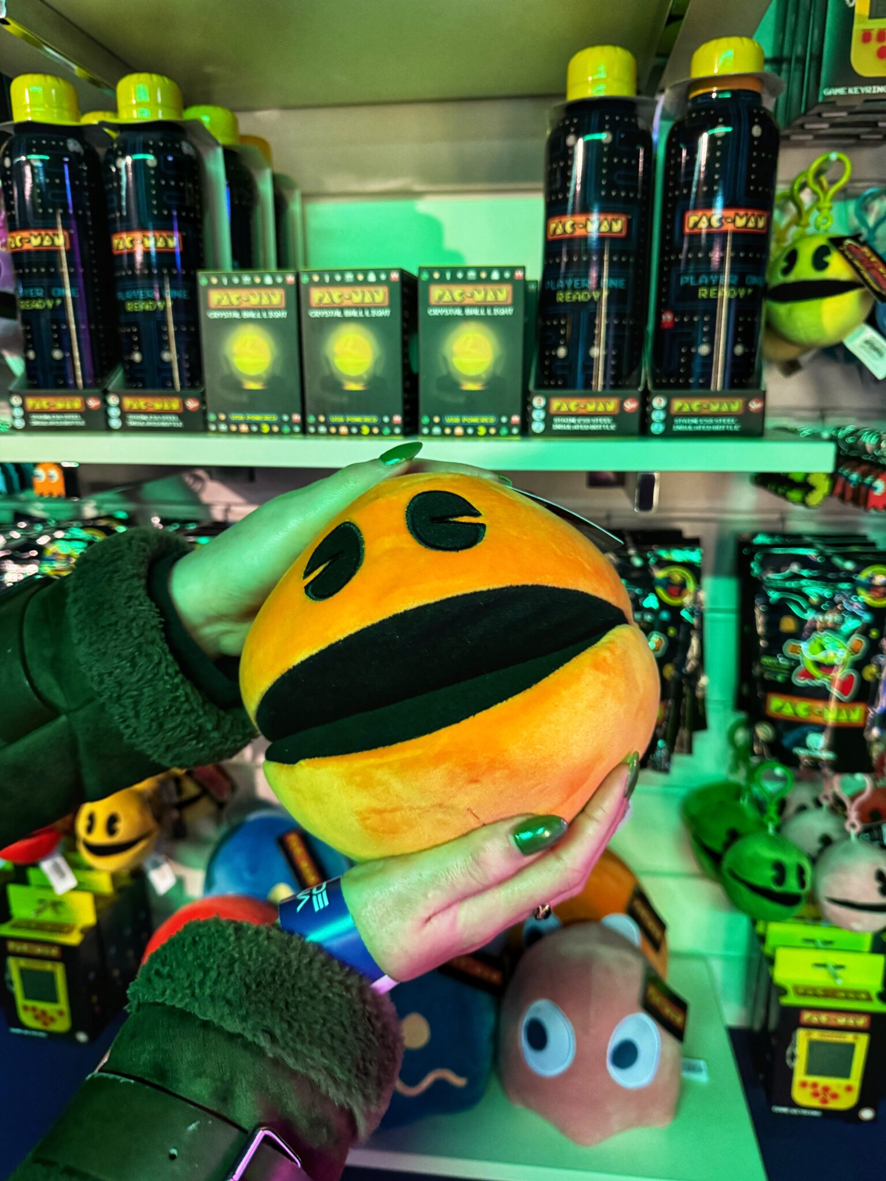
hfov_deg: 56.8
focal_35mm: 24
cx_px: 443
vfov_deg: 71.6
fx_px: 819
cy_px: 590
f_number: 1.78
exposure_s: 1/50
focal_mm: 6.76
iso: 800
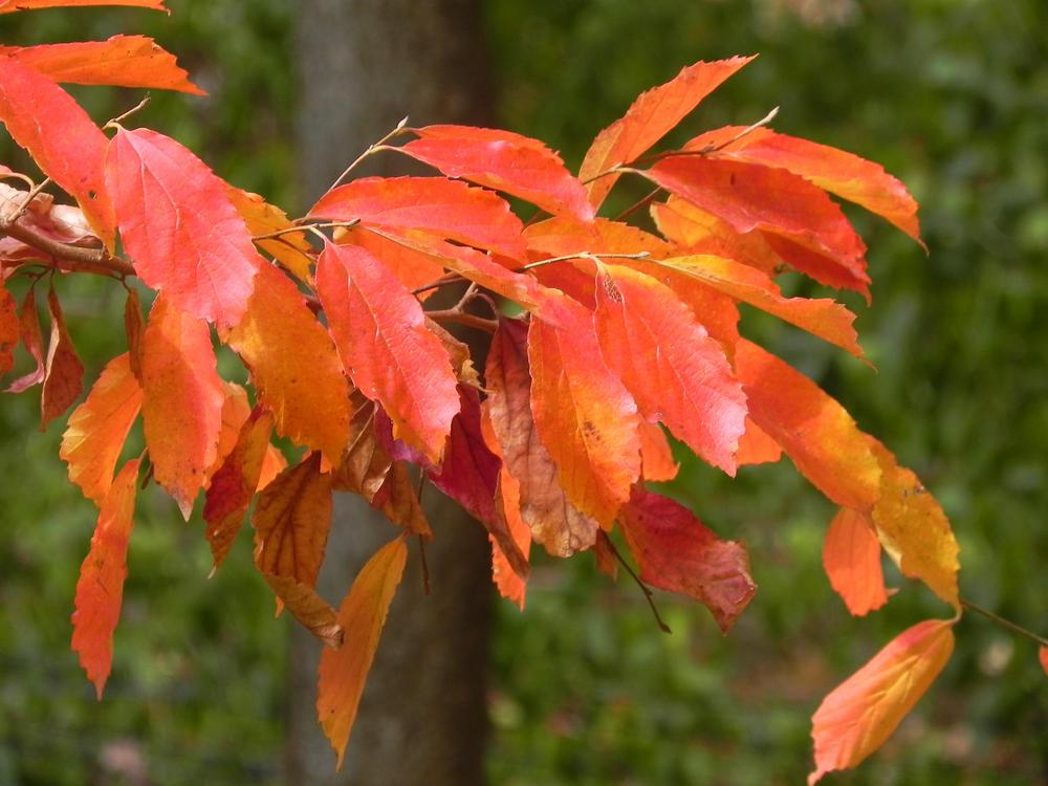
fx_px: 8810
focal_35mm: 291
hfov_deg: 6.8
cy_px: 393
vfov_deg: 5.1
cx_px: 524
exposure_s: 1/211
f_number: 5
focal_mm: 51.8
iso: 160
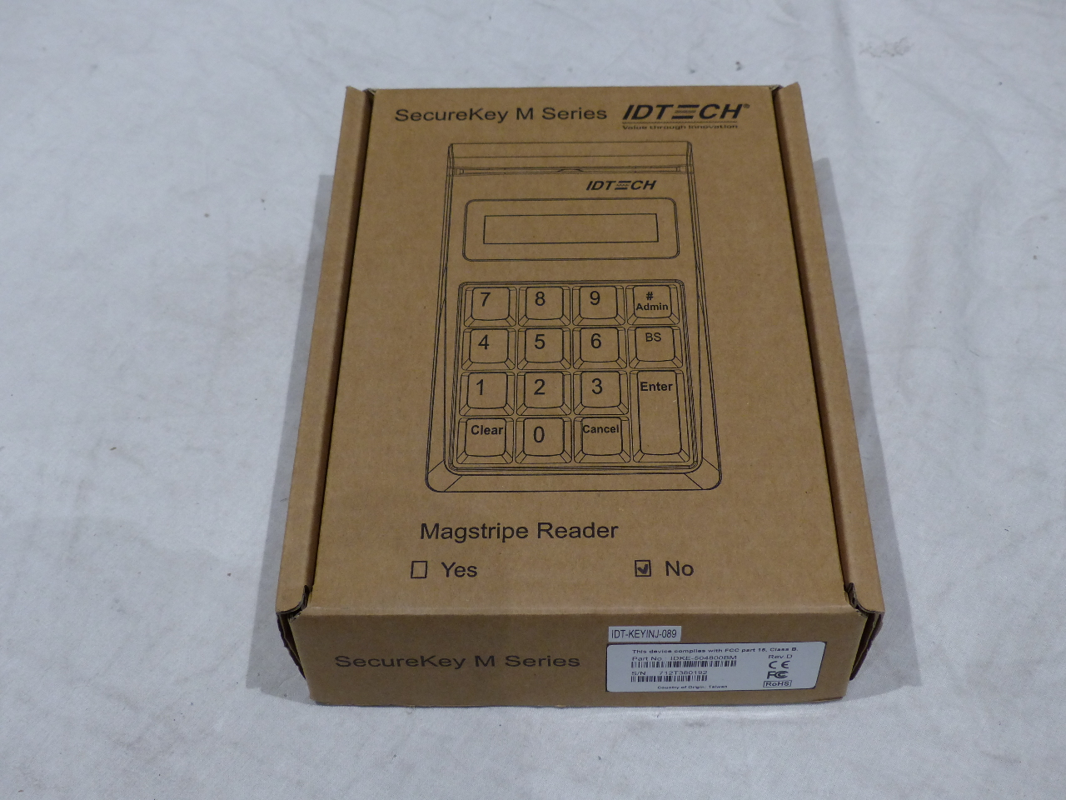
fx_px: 1263
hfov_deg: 45.8
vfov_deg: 35.1
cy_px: 400
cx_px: 533
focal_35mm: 41
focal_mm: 7.4
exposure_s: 1/60
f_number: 2.8
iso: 250
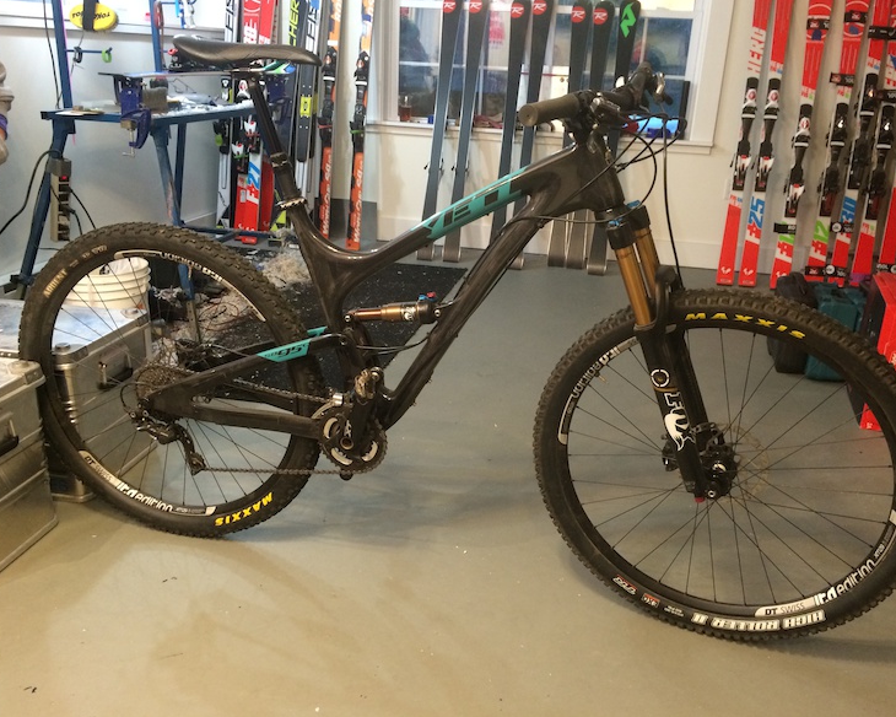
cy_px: 361
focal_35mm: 31
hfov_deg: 57.1
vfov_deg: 47.1
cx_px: 473
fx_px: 822
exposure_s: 1/30
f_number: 2.2
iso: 200
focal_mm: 4.15
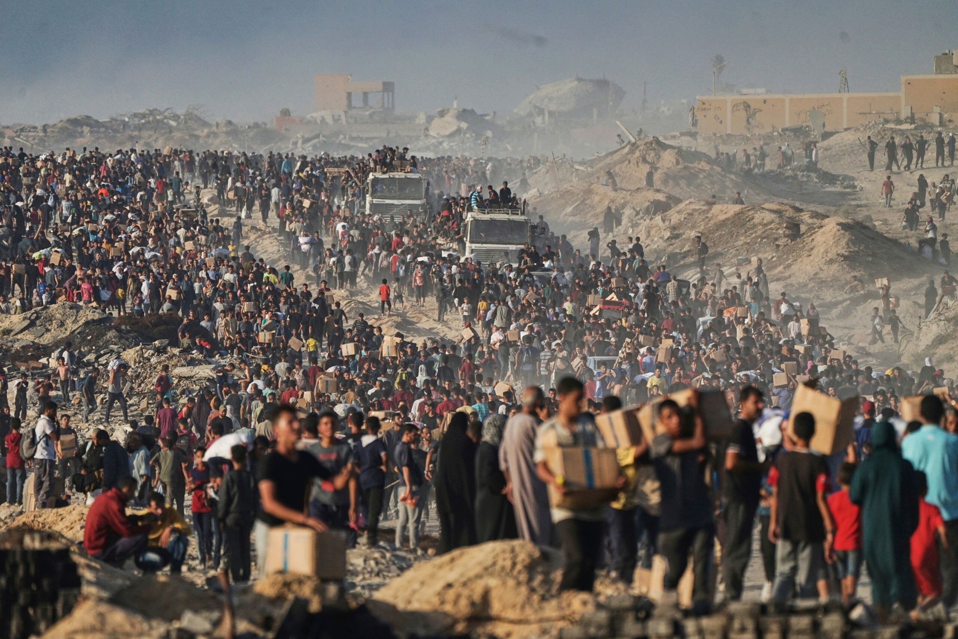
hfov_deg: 5.8
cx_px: 479
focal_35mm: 358
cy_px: 320
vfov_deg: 3.8
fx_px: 9527
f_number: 6.3
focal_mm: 358
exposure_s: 1/3200
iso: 400
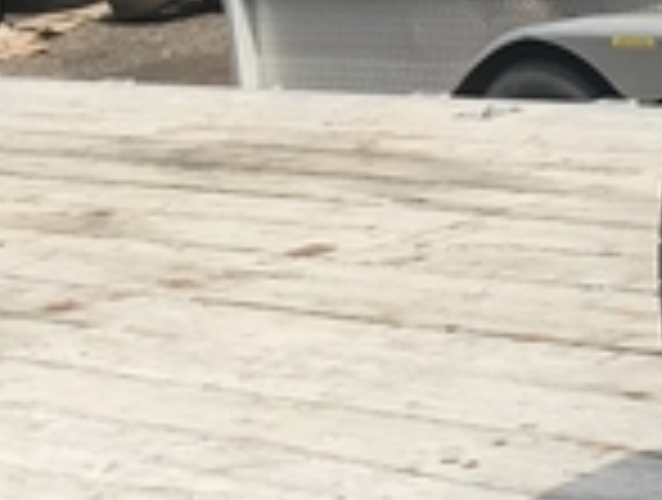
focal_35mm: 152
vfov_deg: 9.8
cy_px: 288
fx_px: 2914
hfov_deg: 12.8
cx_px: 653
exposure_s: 1/2398
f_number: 1.8
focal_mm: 3.99
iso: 20
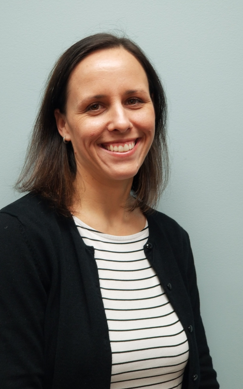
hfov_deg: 21.3
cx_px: 94
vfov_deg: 33.5
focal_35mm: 61
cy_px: 185
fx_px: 646
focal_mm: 6
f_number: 2.4
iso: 64
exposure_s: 1/30
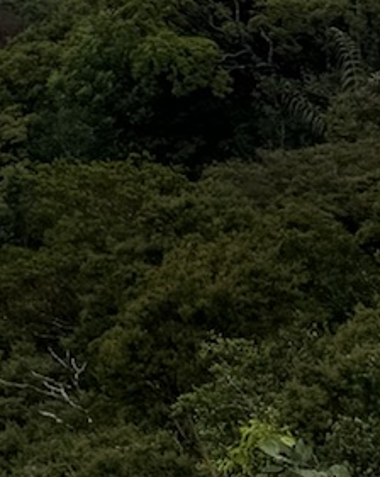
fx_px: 2353
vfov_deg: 11.0
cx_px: -641
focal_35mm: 167
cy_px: -324
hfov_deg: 8.2
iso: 80
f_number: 1.78
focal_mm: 6.76
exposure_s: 1/10417
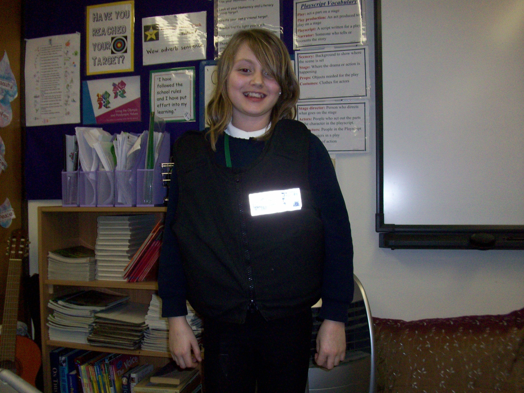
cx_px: 262
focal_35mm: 34
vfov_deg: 41.8
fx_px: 515
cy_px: 196
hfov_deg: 54.0
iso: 160
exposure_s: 1/60
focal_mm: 5.7
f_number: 2.8
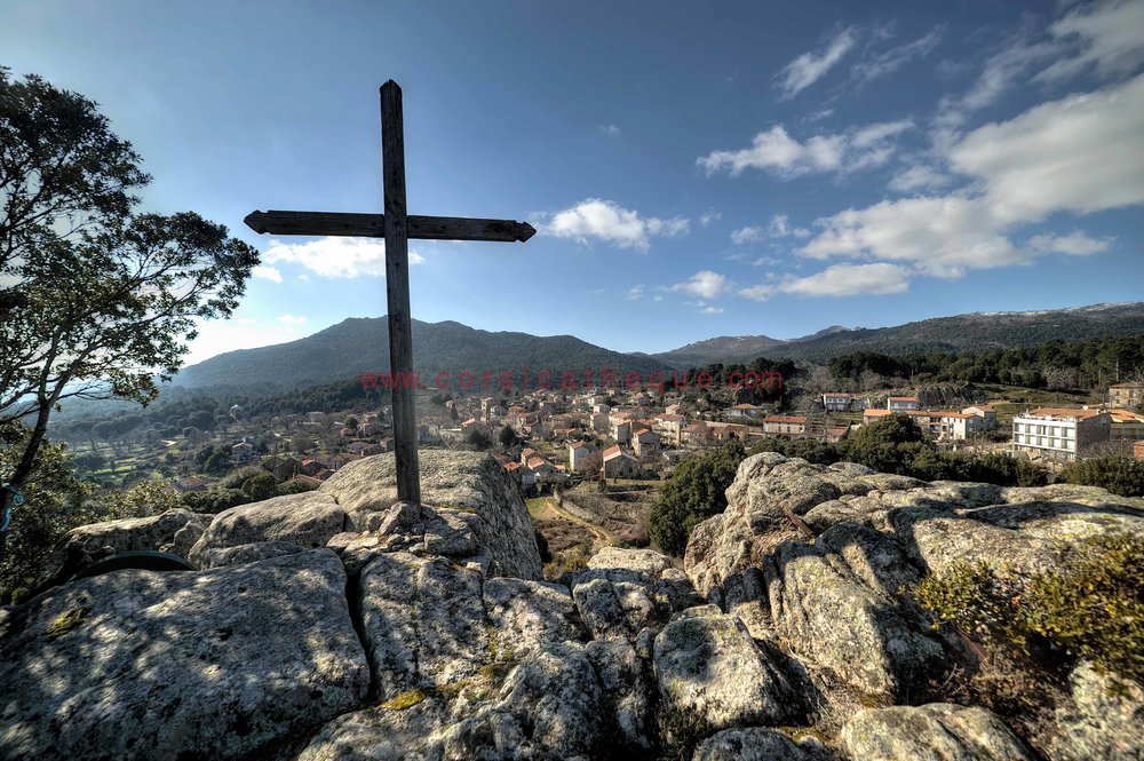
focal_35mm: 14
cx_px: 572
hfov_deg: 104.3
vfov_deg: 81.1
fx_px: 445
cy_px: 380
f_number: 5.6
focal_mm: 14
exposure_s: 1/1000
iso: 200
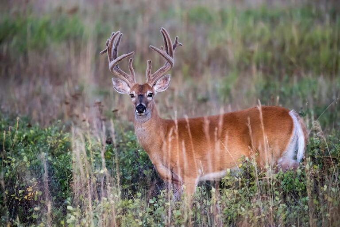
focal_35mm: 420
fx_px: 3966
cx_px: 170
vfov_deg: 3.3
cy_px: 114
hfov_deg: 4.9
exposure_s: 1/340
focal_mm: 280
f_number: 2.8
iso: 2500
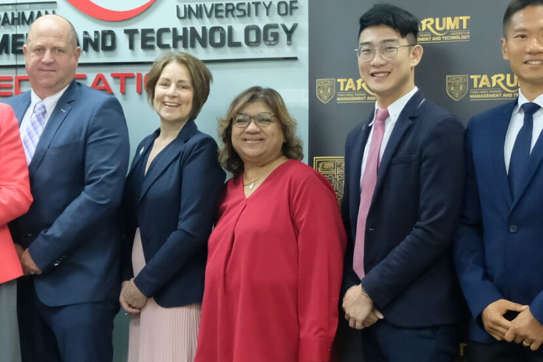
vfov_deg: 17.7
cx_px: 42
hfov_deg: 25.4
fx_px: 1161
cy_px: 174
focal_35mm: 77
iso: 2500
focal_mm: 16.7
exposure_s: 1/60
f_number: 4
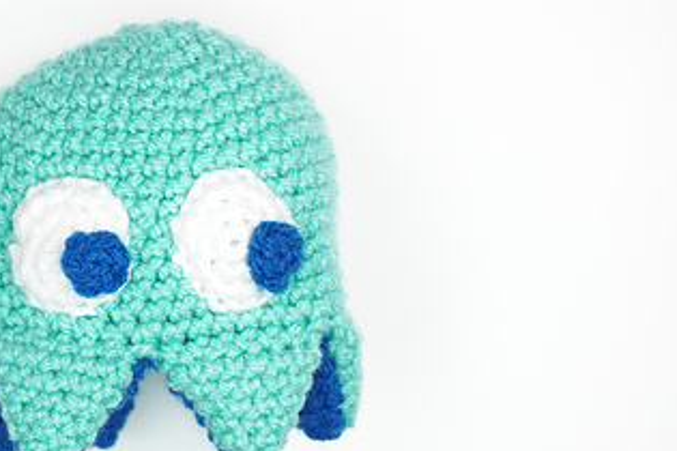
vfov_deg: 11.5
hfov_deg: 17.1
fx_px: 2238
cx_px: 185
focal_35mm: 119
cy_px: 270
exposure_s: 1/125
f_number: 5.6
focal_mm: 50
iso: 800
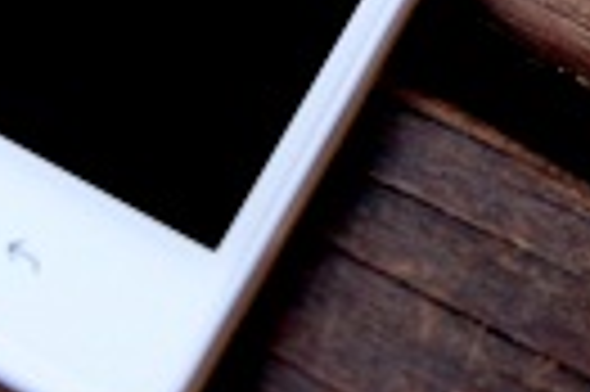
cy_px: -401
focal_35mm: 142
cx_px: 153
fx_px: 2324
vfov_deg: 9.0
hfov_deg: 14.4
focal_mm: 19.2
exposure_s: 1/180
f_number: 5.6
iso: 400
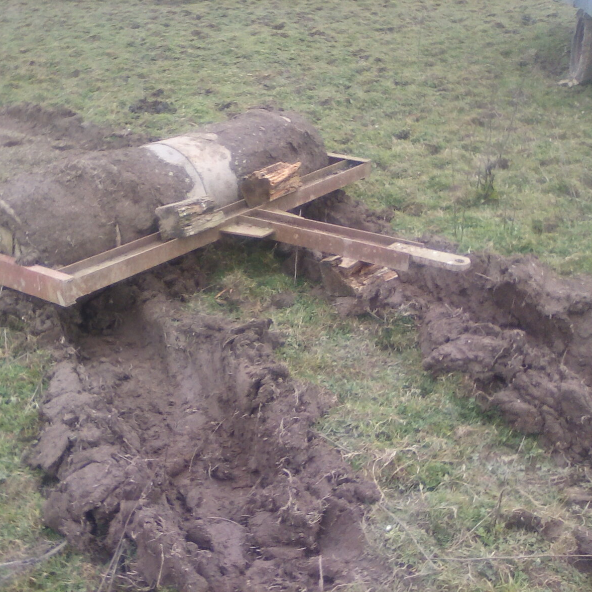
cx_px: 194
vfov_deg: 40.0
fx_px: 813
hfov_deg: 39.5
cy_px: 292
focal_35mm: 42
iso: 57
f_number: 2.8
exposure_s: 1/50
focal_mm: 2.9
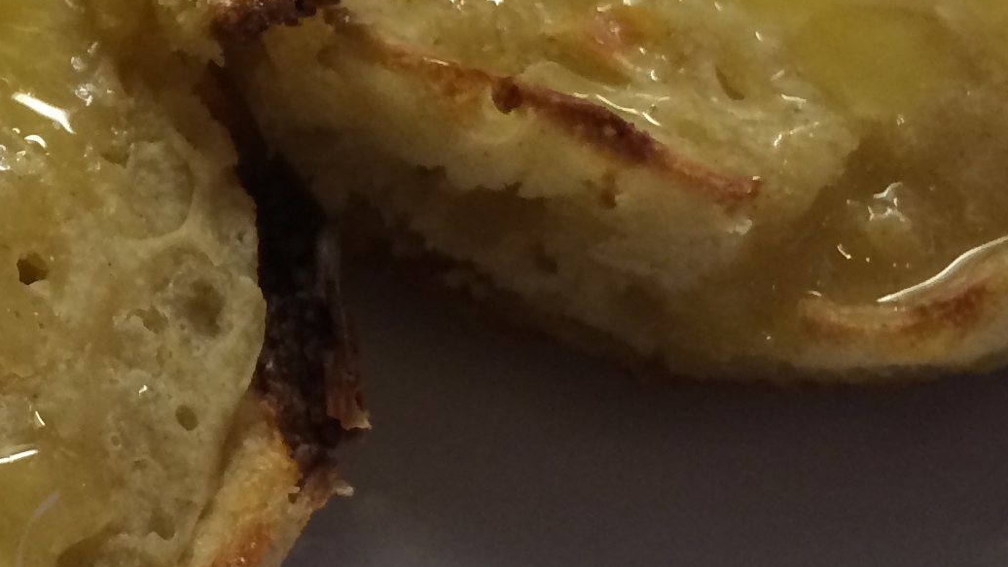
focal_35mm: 103
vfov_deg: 11.7
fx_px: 2753
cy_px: 74
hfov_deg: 20.0
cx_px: -30
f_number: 2.2
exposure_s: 1/30
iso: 50
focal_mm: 4.12
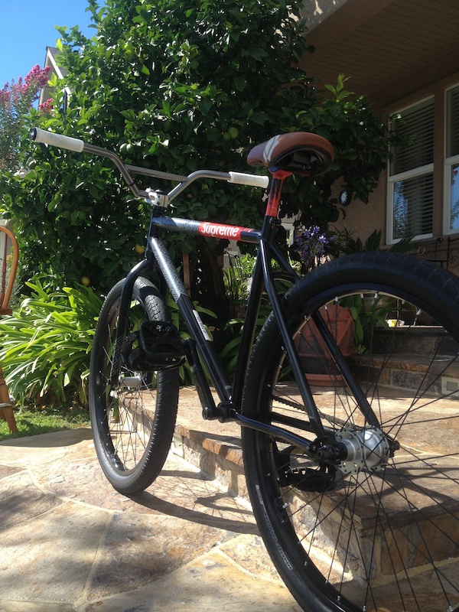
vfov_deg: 52.6
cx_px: 230
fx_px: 619
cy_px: 306
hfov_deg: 40.7
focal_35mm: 35
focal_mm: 4.28
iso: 50
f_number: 2.4
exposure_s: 1/699
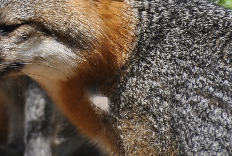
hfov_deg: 2.9
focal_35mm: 714
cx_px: -34
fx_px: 4611
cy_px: -53
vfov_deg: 1.9
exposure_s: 1/800
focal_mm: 170
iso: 200
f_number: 5
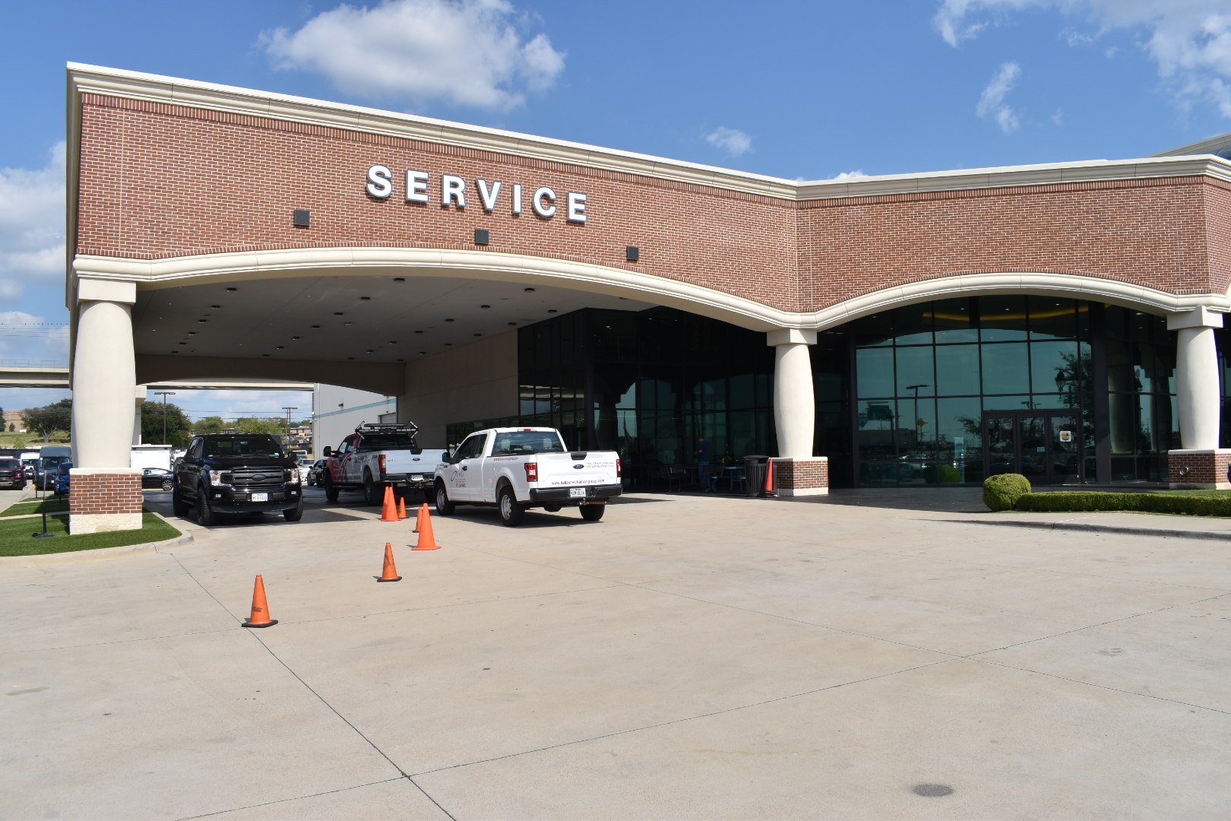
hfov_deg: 67.4
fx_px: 923
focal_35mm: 27
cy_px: 410
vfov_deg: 47.9
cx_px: 616
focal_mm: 18
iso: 100
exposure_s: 1/500
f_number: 11
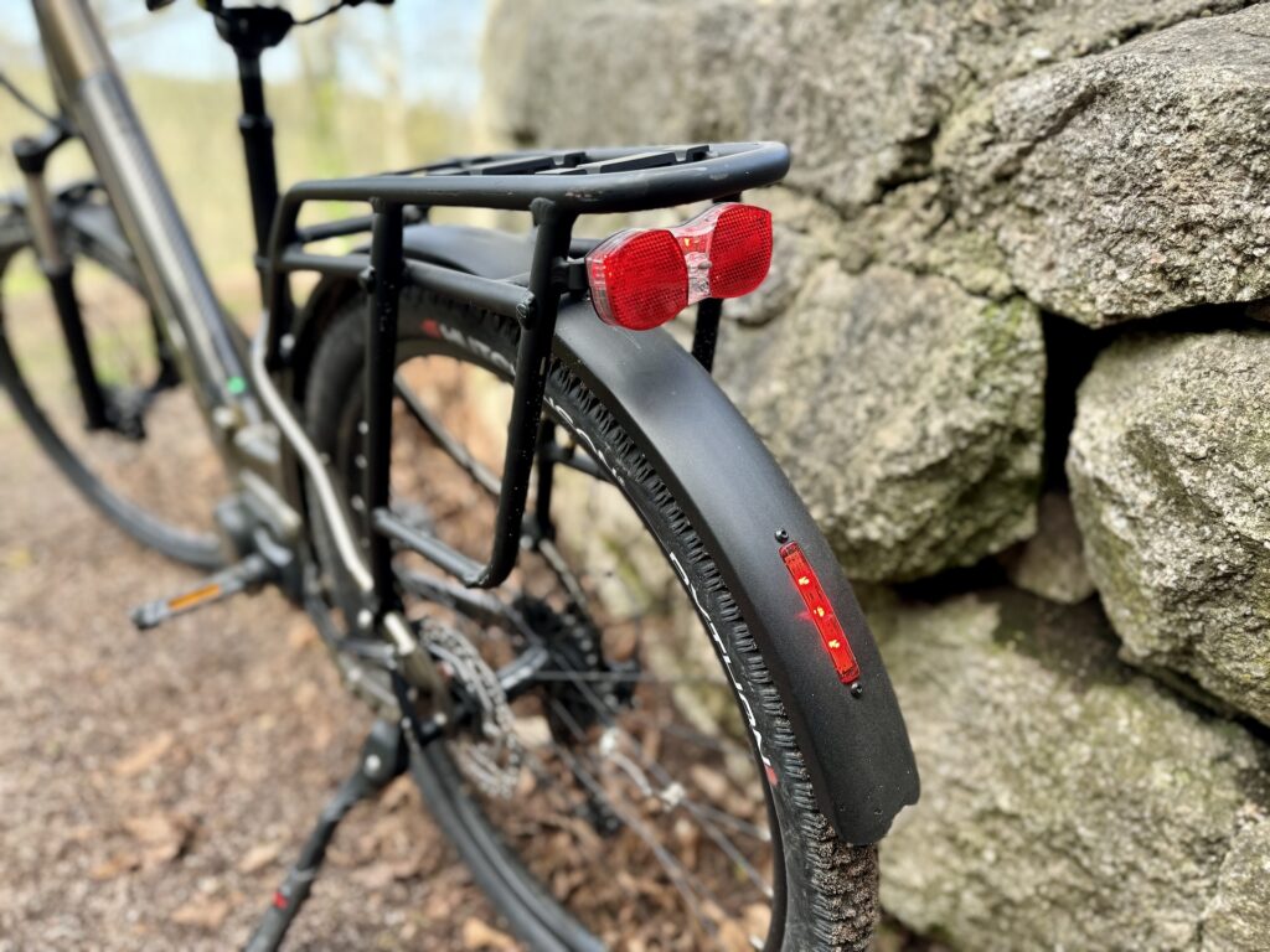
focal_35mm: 24
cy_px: 476
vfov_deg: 56.8
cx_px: 635
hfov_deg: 71.6
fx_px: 881
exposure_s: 1/235
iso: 80
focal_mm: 6.86
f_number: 1.78
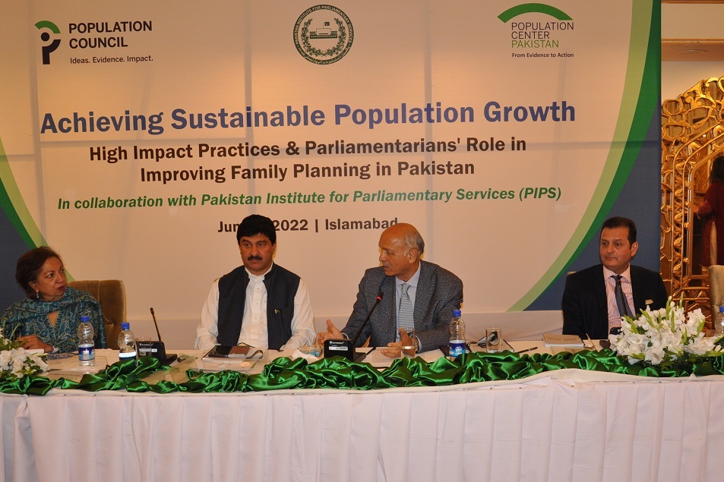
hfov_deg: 55.6
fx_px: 684
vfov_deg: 38.8
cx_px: 406
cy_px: 260
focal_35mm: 34
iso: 640
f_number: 3.8
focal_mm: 18
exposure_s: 1/60
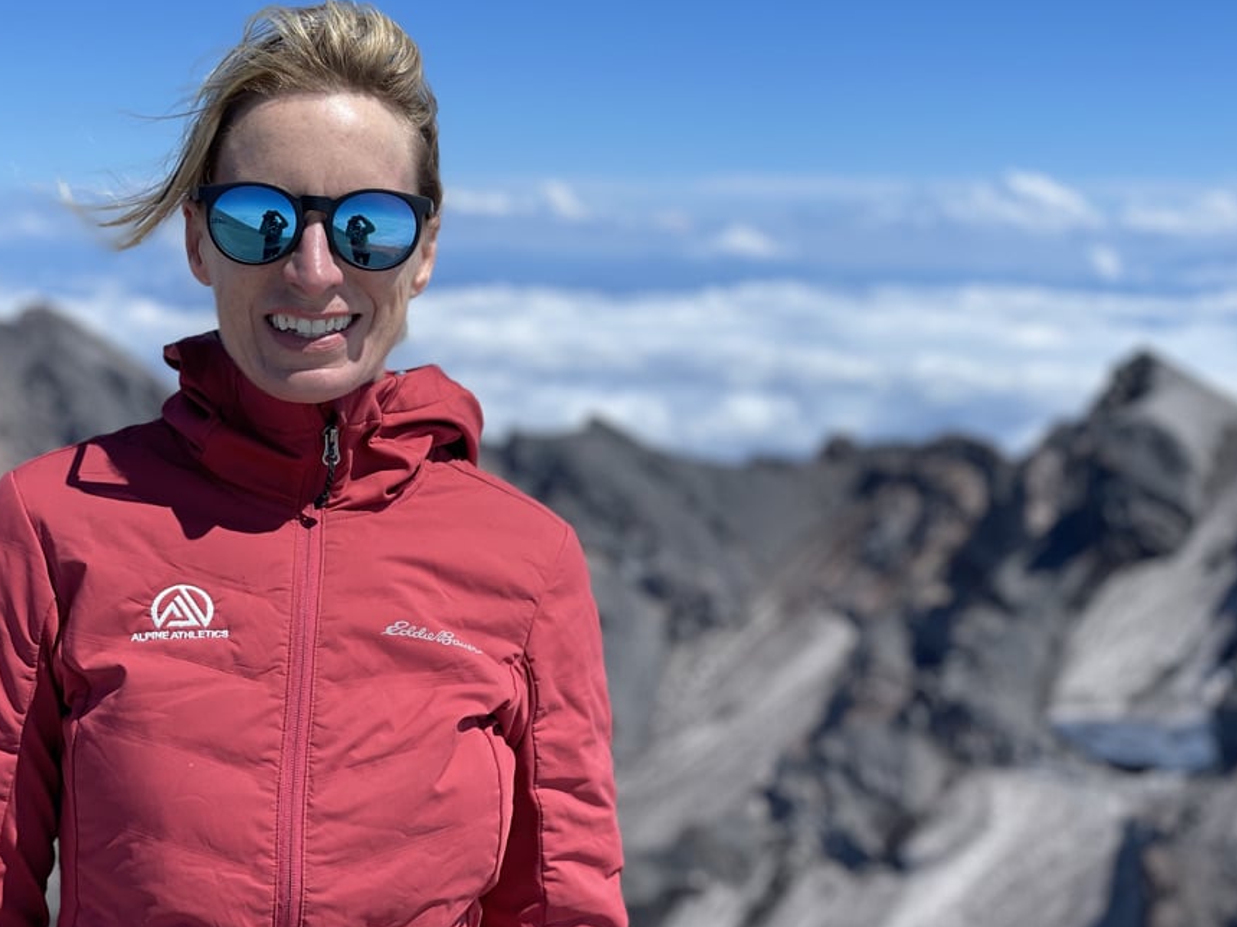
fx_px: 2215
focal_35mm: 62
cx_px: 533
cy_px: 402
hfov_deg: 31.2
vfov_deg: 23.6
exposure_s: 1/2994
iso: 32
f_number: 2
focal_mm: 6
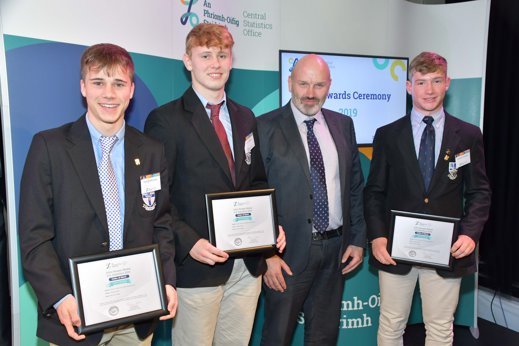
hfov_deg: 49.6
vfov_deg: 34.2
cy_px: 173
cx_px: 260
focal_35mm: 39
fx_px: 562
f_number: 6.3
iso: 1100
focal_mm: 26
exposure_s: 1/60
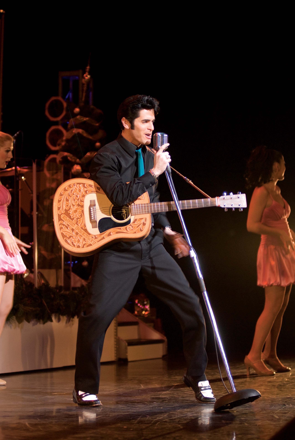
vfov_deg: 17.0
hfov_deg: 11.5
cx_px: 148
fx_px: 1471
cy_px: 220
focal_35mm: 120
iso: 400
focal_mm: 80
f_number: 2.8
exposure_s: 1/45
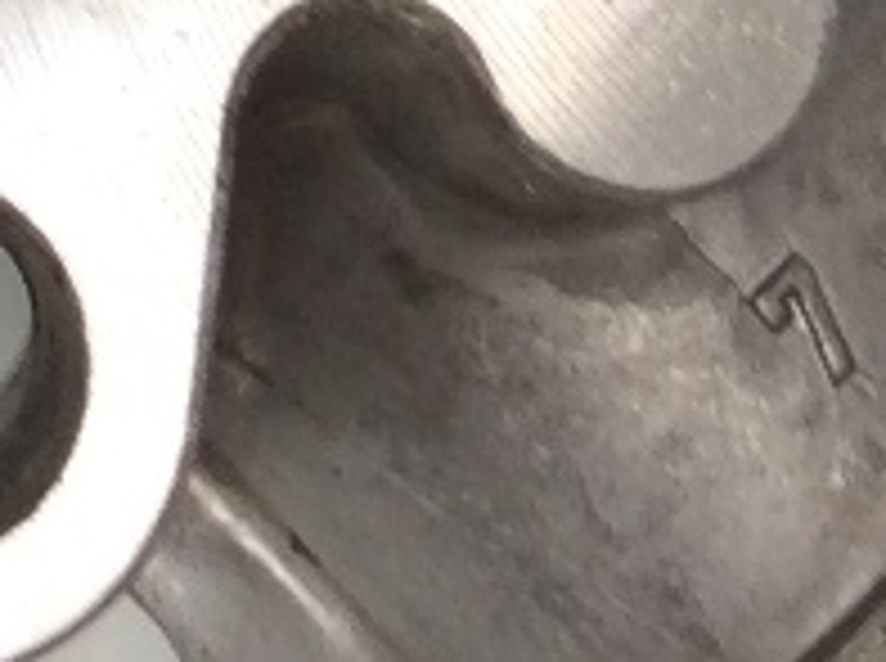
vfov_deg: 6.4
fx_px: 5314
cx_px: -274
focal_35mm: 208
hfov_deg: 9.4
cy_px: -1464
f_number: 2.4
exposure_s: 1/30
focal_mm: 3.3
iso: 40
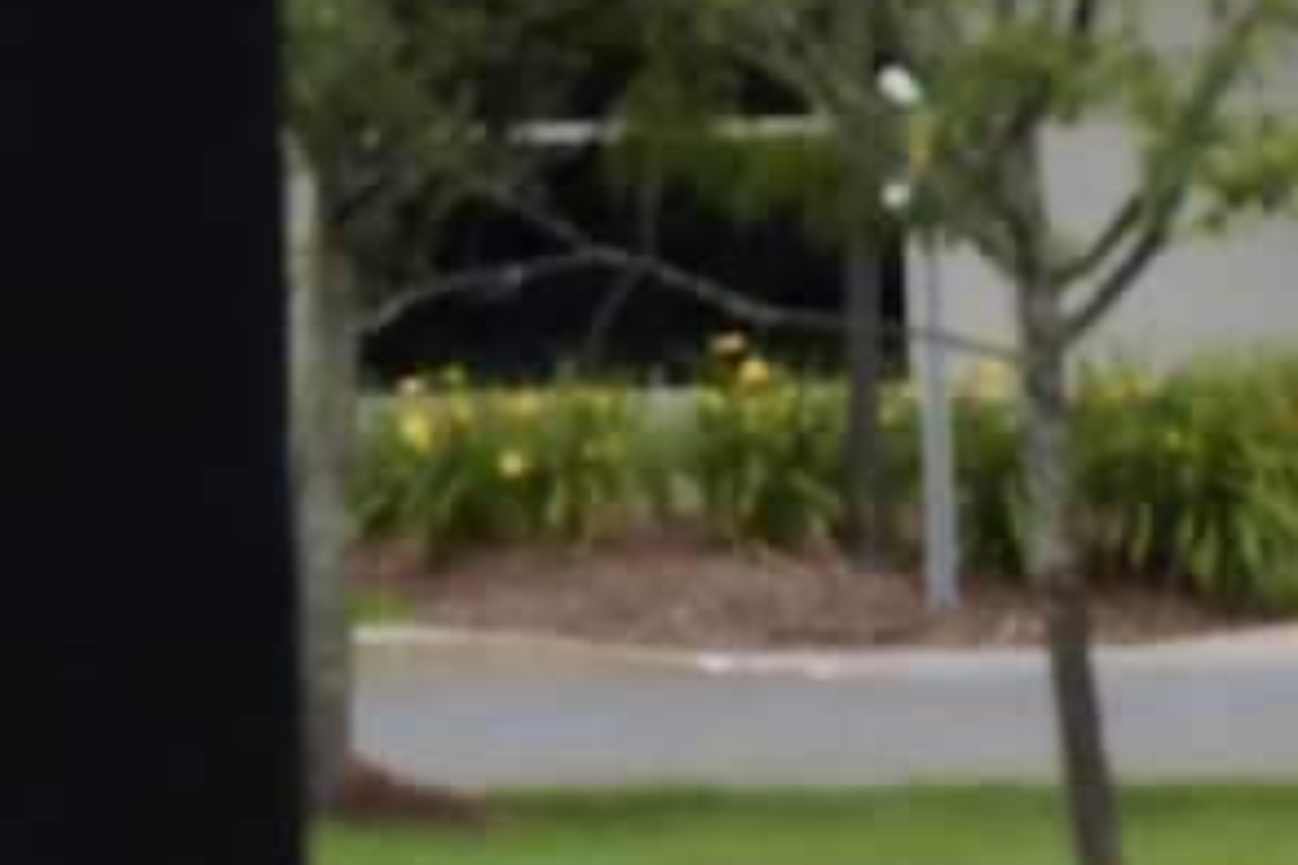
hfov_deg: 2.0
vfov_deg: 1.3
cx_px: -715
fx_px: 37675
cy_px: -1569
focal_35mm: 1045
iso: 320
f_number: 8
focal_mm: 100
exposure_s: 1/500
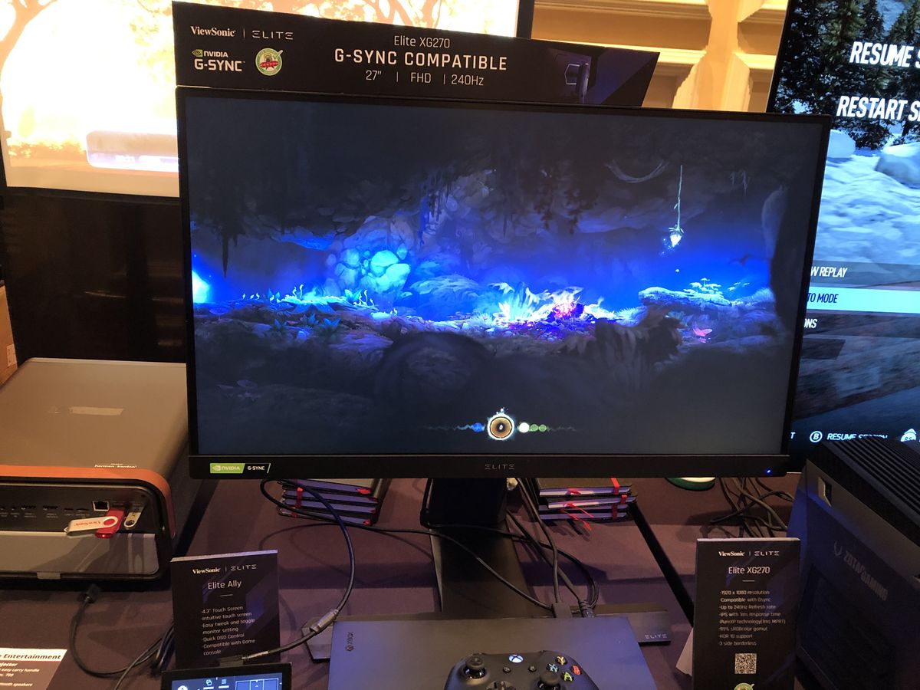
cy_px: 345
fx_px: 744
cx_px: 460
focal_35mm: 28
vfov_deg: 49.7
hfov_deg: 63.4
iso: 100
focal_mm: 3.99
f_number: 1.8
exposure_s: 1/13
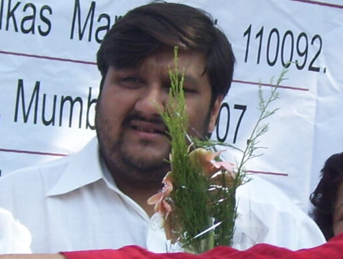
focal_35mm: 142
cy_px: 183
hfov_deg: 13.8
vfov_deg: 10.5
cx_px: 277
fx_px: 1409
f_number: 2.7
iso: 80
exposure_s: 1/640
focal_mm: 6
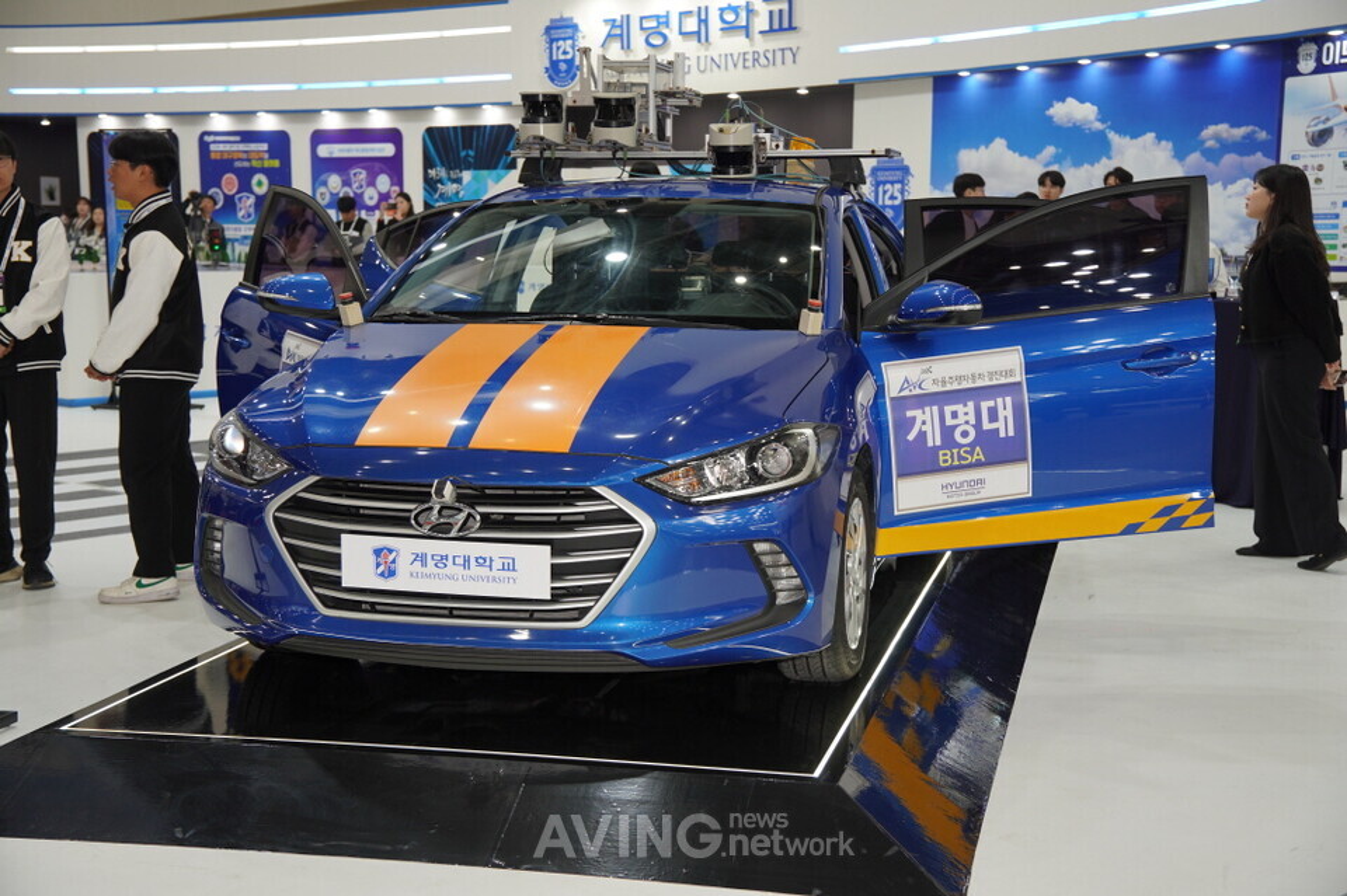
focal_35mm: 50
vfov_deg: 27.2
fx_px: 1851
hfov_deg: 40.0
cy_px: 448
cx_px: 674
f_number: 2.8
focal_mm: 33
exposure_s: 1/60
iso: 100
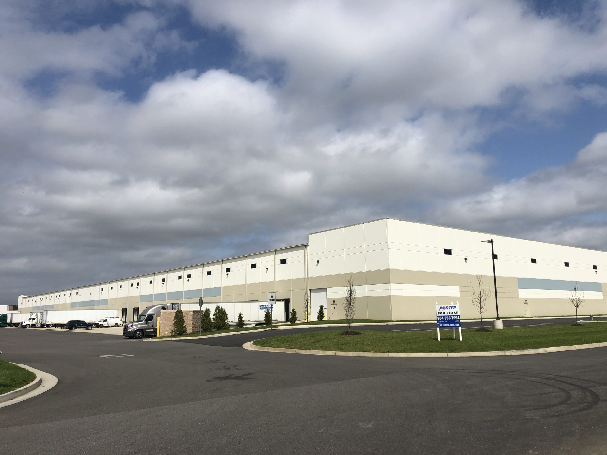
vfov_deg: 49.7
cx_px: 304
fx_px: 491
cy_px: 228
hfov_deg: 63.4
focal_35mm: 28
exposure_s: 1/6098
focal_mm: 4
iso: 20
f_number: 1.8
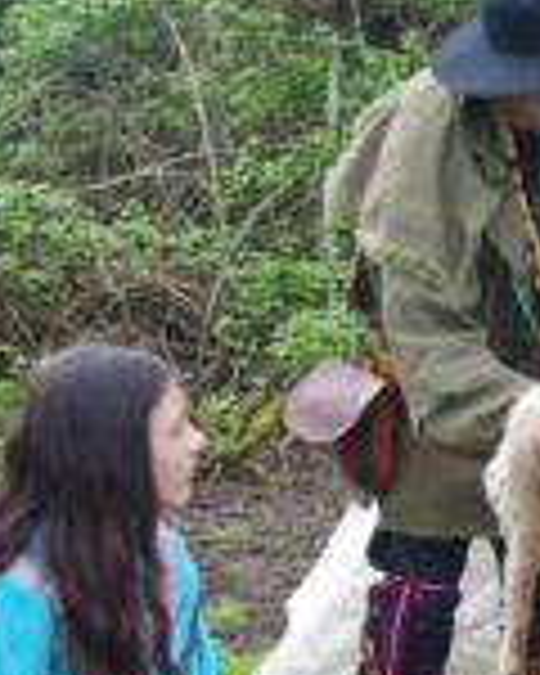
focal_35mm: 108
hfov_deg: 13.8
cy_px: 490
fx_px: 2158
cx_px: 693
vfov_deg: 17.7
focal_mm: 24
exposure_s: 1/100
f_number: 4
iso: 200
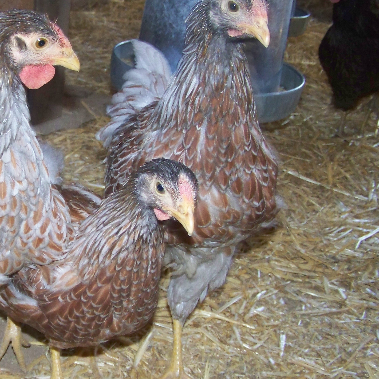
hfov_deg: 26.2
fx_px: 793
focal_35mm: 64
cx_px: 55
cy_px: 222
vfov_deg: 26.8
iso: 200
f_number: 2.8
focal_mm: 6.3
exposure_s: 1/30
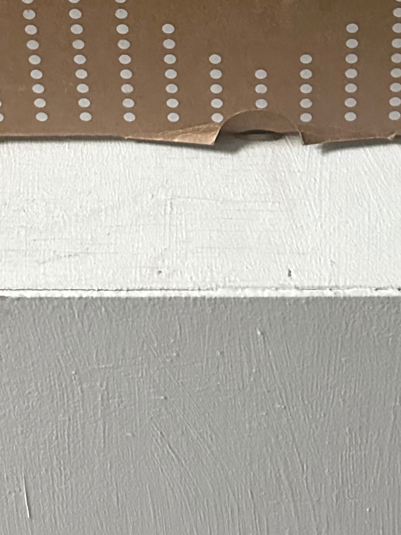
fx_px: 1236
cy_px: -278
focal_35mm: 80
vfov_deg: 20.7
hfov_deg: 18.4
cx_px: 246
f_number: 1.78
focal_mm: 6.86
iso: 1000
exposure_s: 1/50
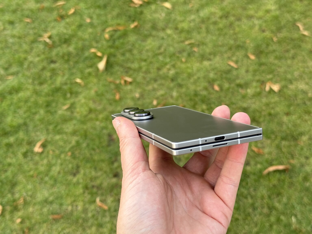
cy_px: 117
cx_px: 156
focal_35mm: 48
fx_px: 433
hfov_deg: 39.7
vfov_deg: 30.3
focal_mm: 6.76
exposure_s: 1/754
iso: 80
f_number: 1.78
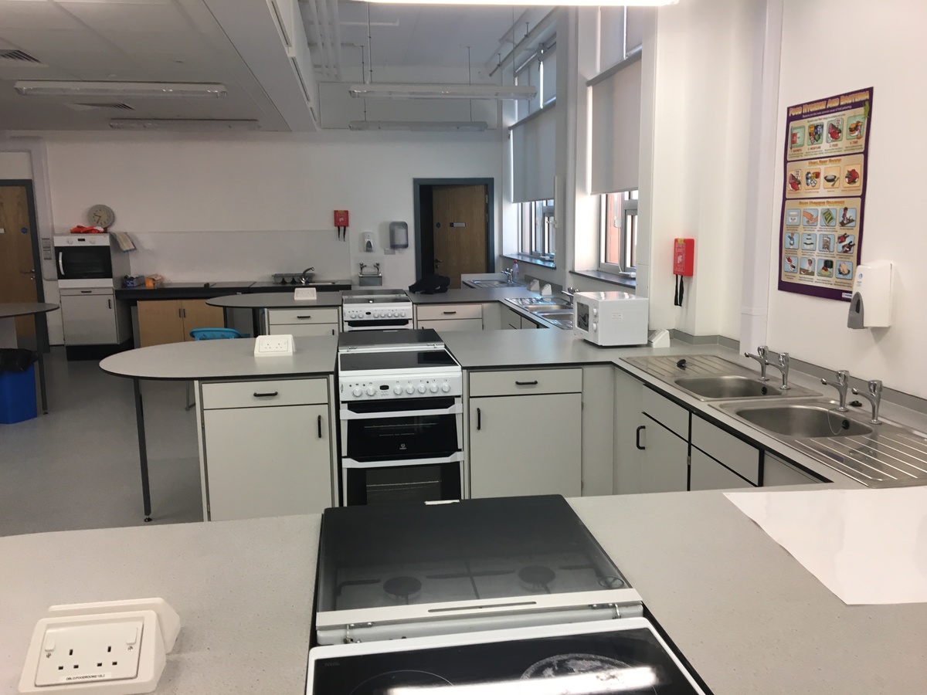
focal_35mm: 29
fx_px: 777
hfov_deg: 61.7
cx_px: 464
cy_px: 348
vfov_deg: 48.2
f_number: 2.2
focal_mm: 4.15
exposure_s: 1/33
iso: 25
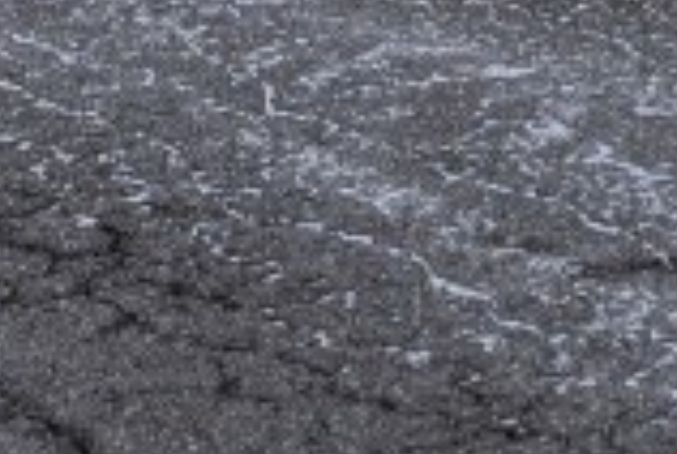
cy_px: -912
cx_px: 364
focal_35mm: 189
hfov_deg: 10.9
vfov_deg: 6.6
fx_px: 3561
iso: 250
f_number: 8
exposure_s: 1/125
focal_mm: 26
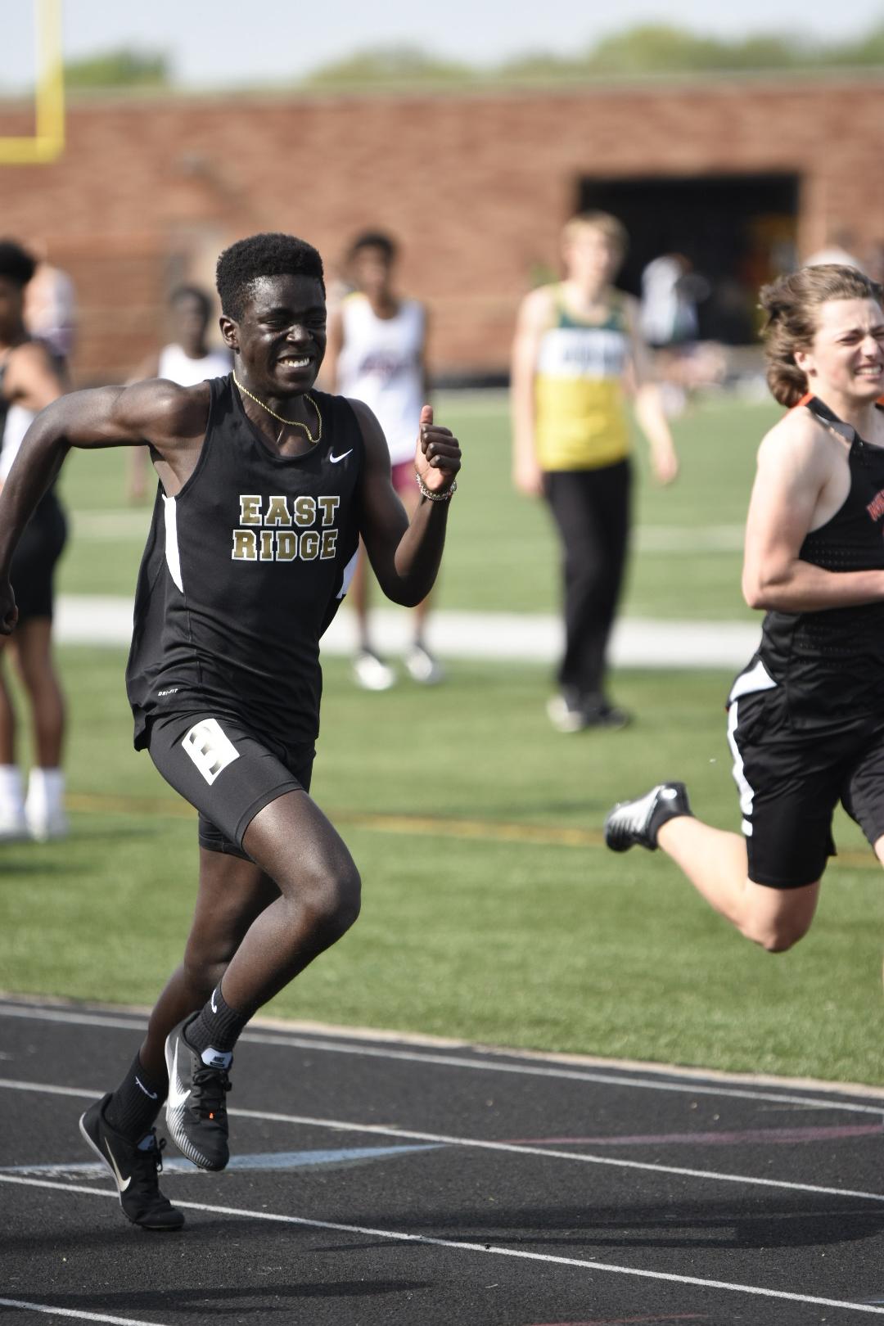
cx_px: 442
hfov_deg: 4.6
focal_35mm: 300
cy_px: 663
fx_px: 11049
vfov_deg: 6.9
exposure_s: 1/4000
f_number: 2.8
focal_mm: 200
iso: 450
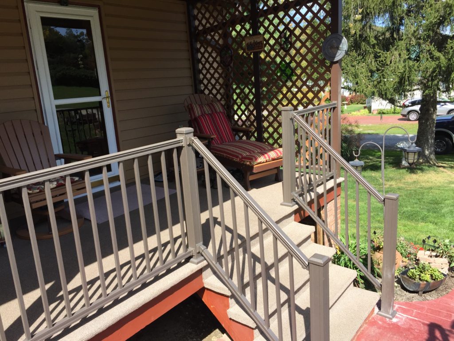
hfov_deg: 61.7
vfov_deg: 48.2
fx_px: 380
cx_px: 227
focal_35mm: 29
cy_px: 170
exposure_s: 1/964
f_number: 2.2
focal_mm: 4.15
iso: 32
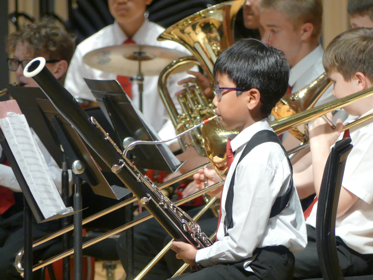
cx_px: 186
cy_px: 140
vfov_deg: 2.8
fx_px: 5765
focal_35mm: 535
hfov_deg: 3.7
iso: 400
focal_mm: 96.3
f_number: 2.8
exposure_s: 1/125
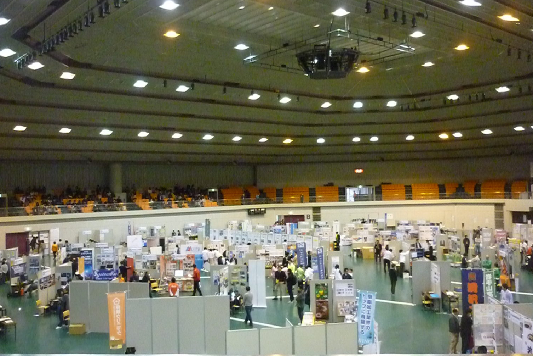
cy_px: 166
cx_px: 263
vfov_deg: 37.8
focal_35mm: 35
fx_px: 518
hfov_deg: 54.4
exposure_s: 1/160
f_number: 2.8
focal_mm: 5.5
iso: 1600
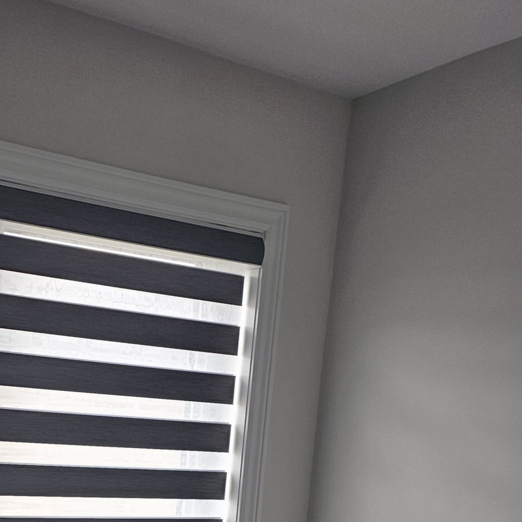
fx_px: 921
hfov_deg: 29.8
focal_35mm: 54
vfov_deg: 29.2
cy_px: 541
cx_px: 16
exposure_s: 1/207
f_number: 1.7
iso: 80
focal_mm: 6.3
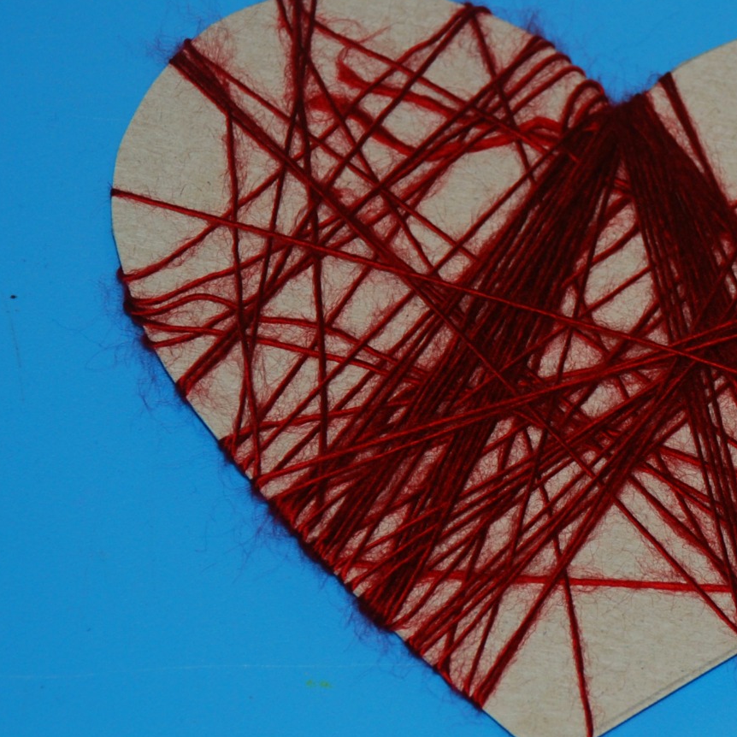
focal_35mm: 200
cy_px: 377
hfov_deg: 8.7
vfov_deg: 8.7
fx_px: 4818
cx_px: 639
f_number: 5.6
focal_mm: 90
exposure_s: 1/60
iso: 200
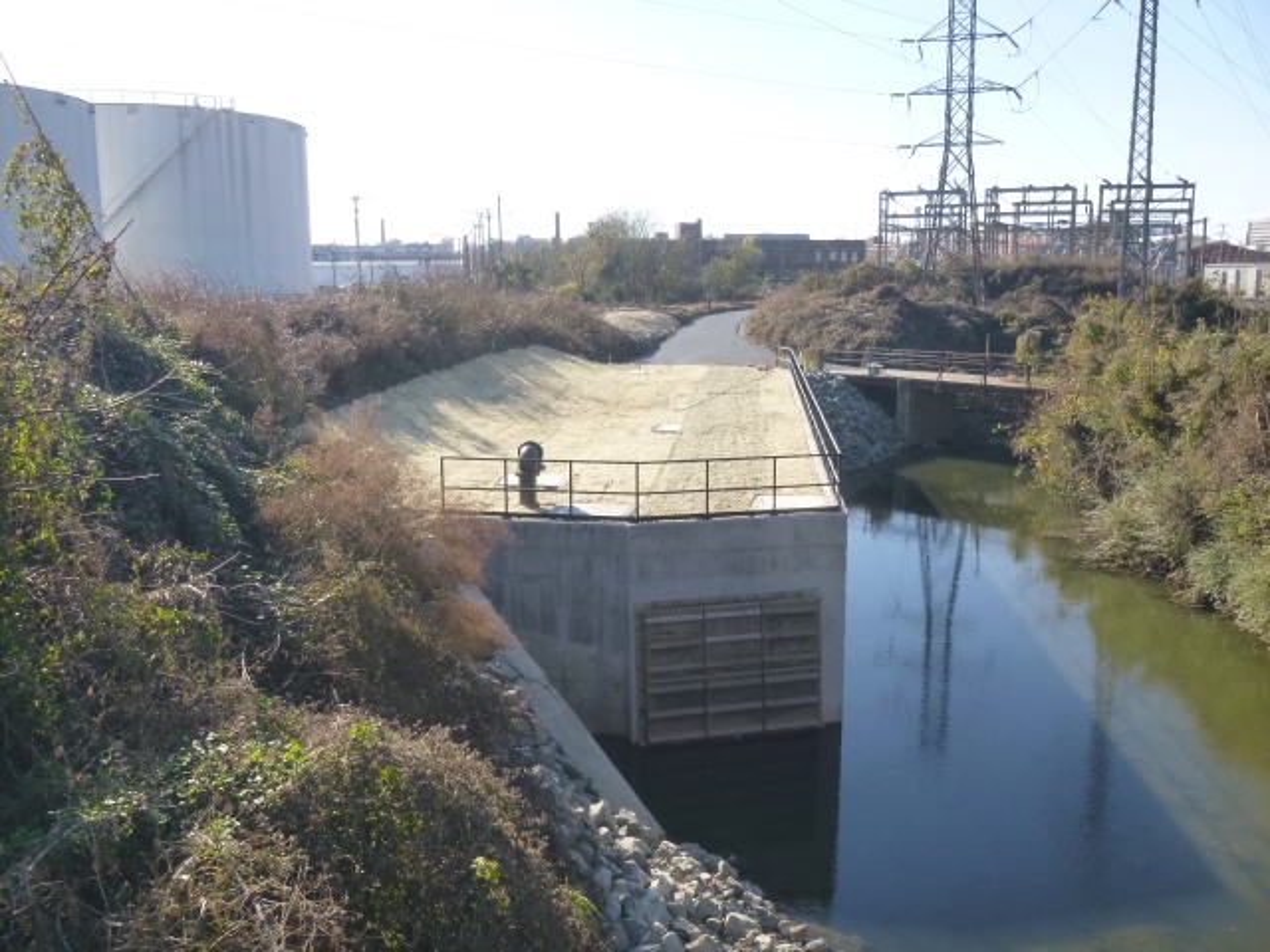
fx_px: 1137
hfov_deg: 58.4
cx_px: 635
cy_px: 476
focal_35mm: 31
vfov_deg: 45.4
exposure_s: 1/320
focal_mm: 5.5
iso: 160
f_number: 4.2
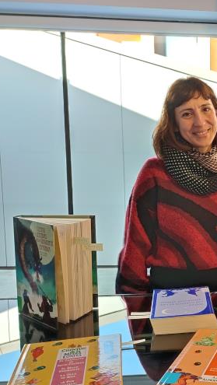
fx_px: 449
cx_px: 261
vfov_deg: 46.4
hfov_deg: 24.5
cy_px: 201
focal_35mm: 44
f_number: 1.9
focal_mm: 6.04
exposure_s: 1/33
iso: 273
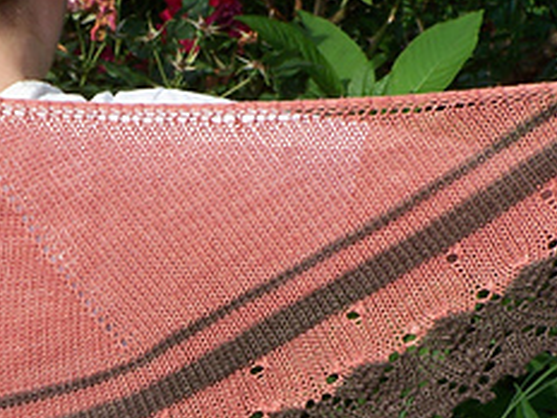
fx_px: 5857
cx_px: 41
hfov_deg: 5.4
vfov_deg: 4.1
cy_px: 301
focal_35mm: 364
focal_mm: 28
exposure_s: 1/500
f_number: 4.5
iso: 80
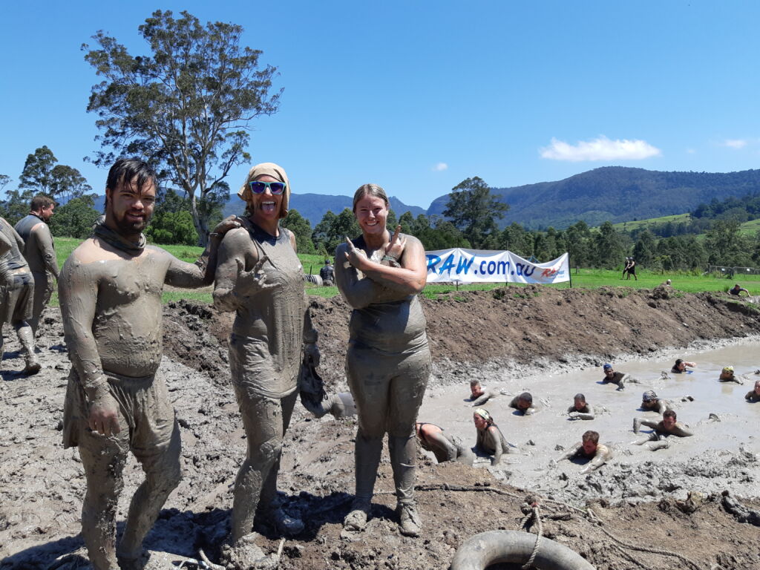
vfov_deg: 53.1
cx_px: 380
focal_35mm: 26
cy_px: 285
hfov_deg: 67.3
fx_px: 571
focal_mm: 3.93
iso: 40
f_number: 1.7
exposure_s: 1/1613
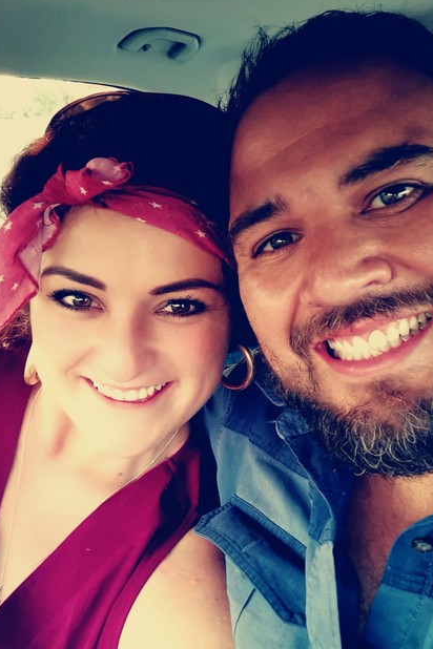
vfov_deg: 65.5
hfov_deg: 46.4
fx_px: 505
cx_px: 223
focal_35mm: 28
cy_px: 330
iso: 200
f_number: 2
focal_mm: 3.85
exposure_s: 1/100
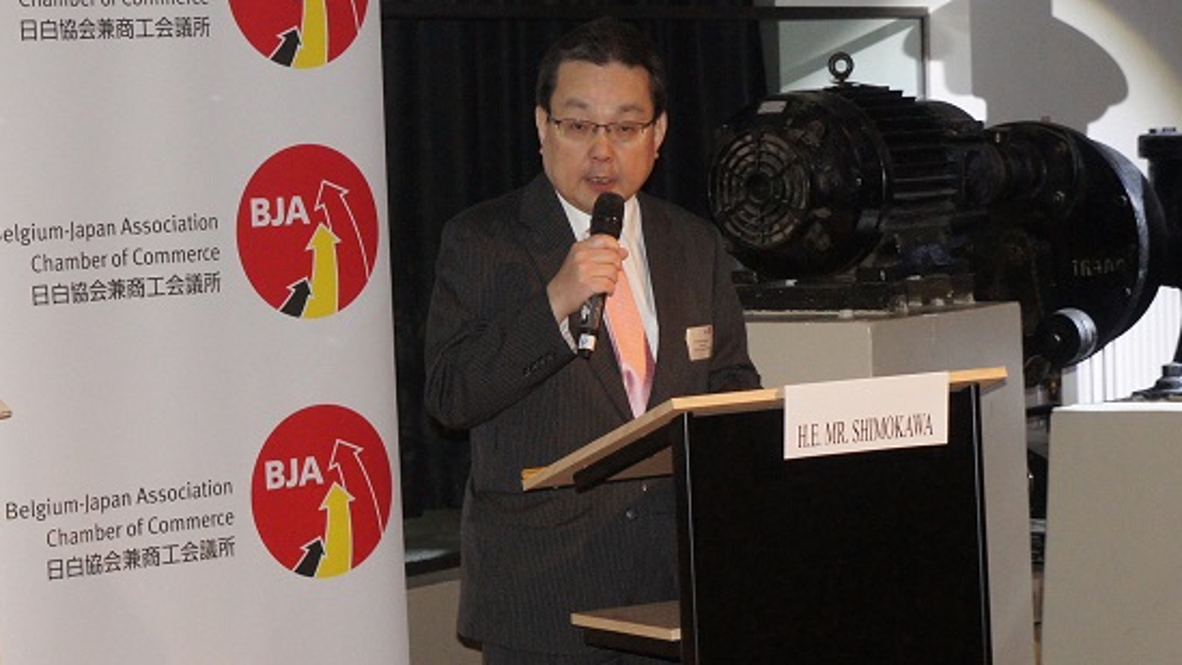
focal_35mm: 126
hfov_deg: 17.1
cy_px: 278
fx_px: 3942
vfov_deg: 9.6
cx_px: 596
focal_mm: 55
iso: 1600
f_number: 5.6
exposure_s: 1/100
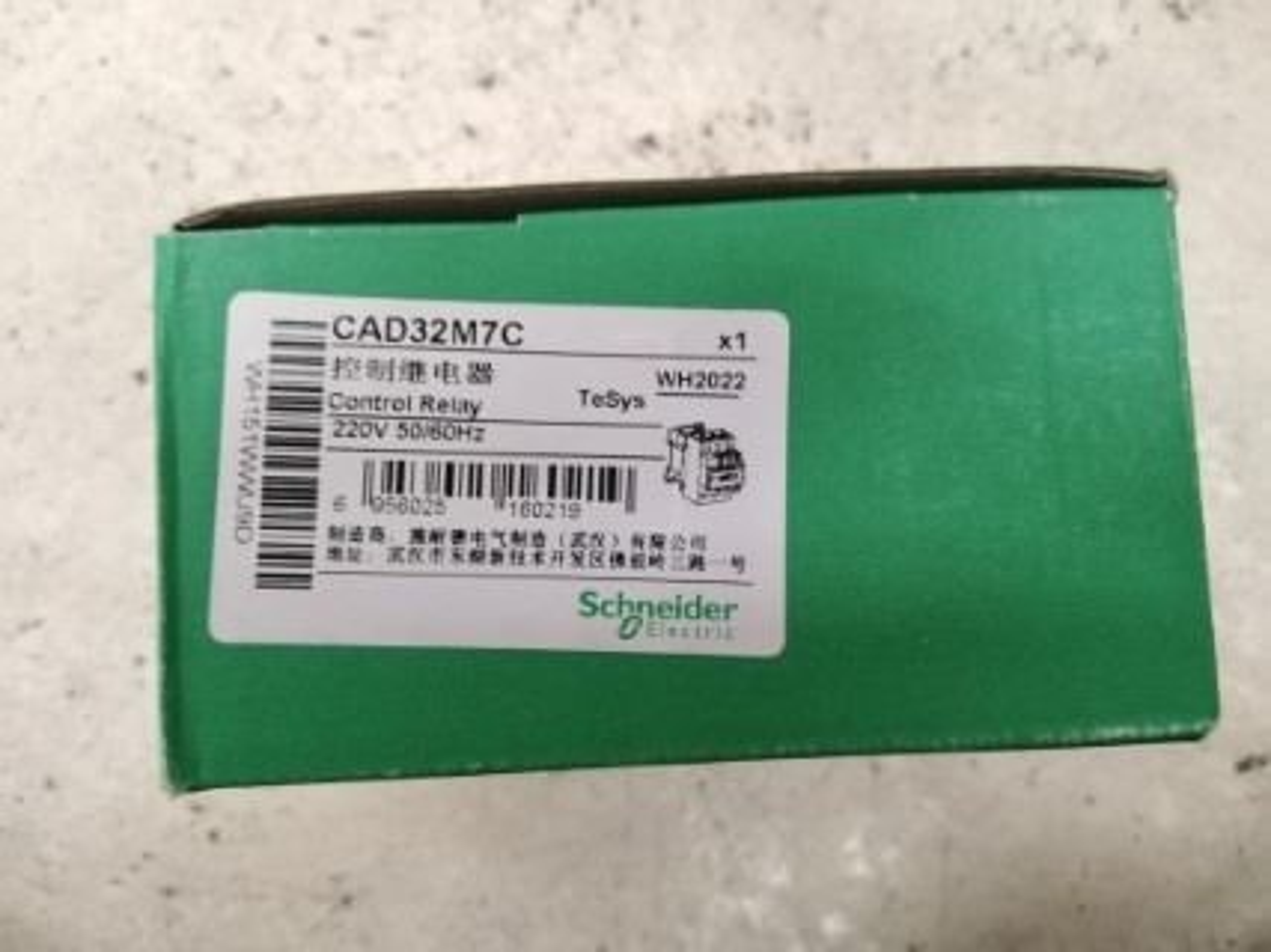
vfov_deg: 53.0
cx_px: 636
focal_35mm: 26
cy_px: 476
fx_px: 954
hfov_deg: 67.3
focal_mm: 3.59
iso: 567
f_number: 1.8
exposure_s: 1/20
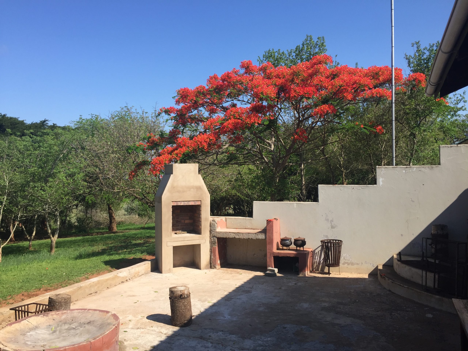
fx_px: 392
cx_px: 234
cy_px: 176
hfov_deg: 61.7
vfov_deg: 48.2
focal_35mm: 29
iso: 32
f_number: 2.2
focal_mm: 4.15
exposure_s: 1/1364
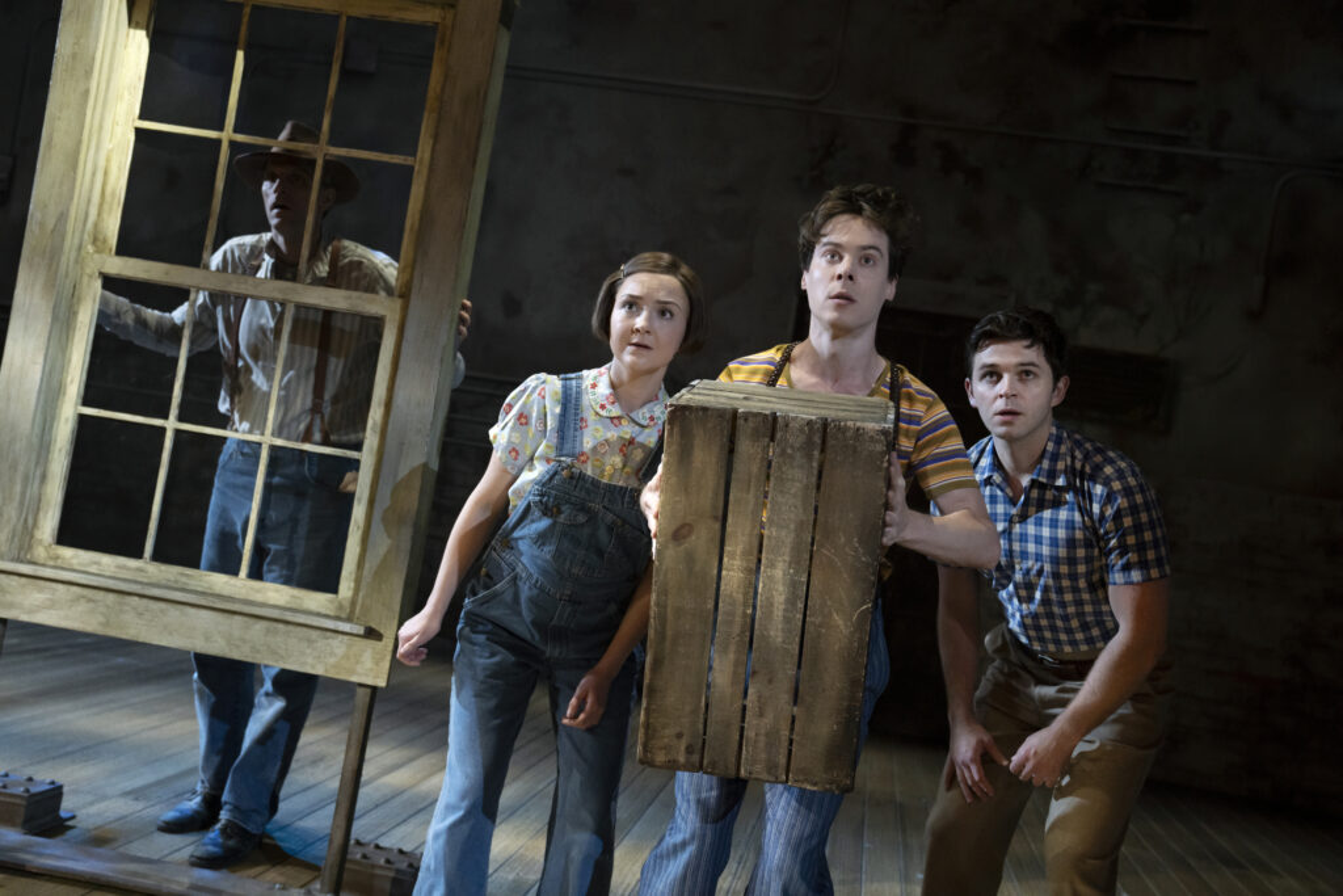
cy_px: 448
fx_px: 1455
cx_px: 672
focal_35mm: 39
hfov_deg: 49.5
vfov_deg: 34.2
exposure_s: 1/200
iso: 2500
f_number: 3.5
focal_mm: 39
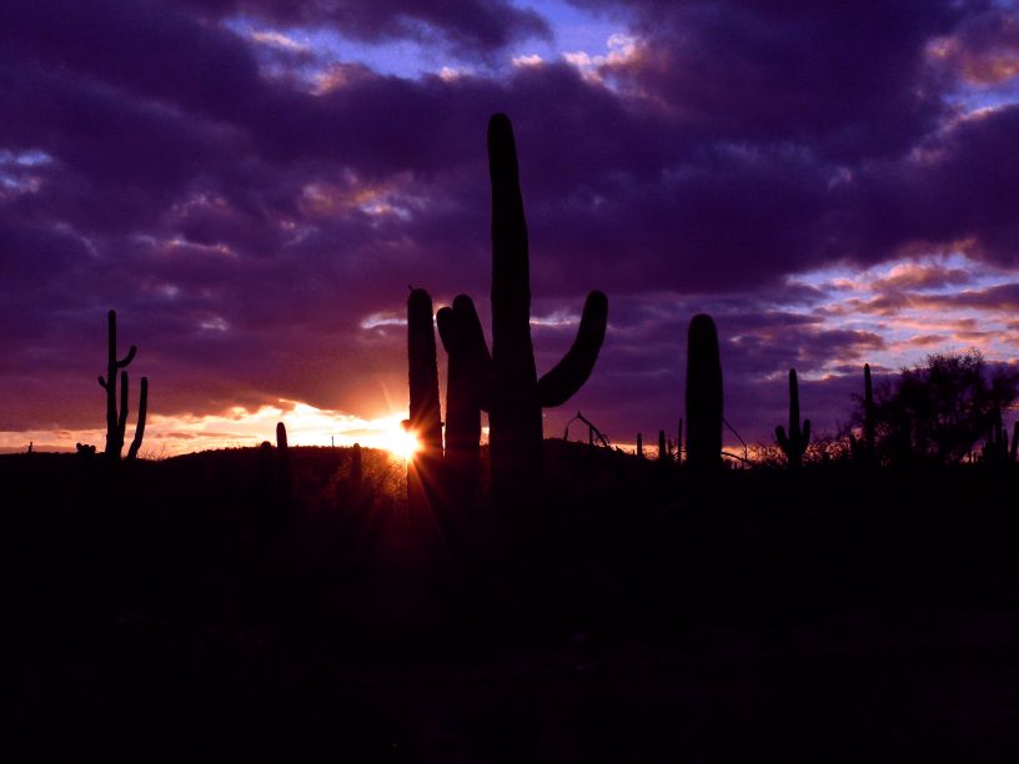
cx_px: 510
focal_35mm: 62
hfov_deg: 31.2
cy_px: 382
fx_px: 1825
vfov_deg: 23.7
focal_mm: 13.2
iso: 100
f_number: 5.6
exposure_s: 1/500
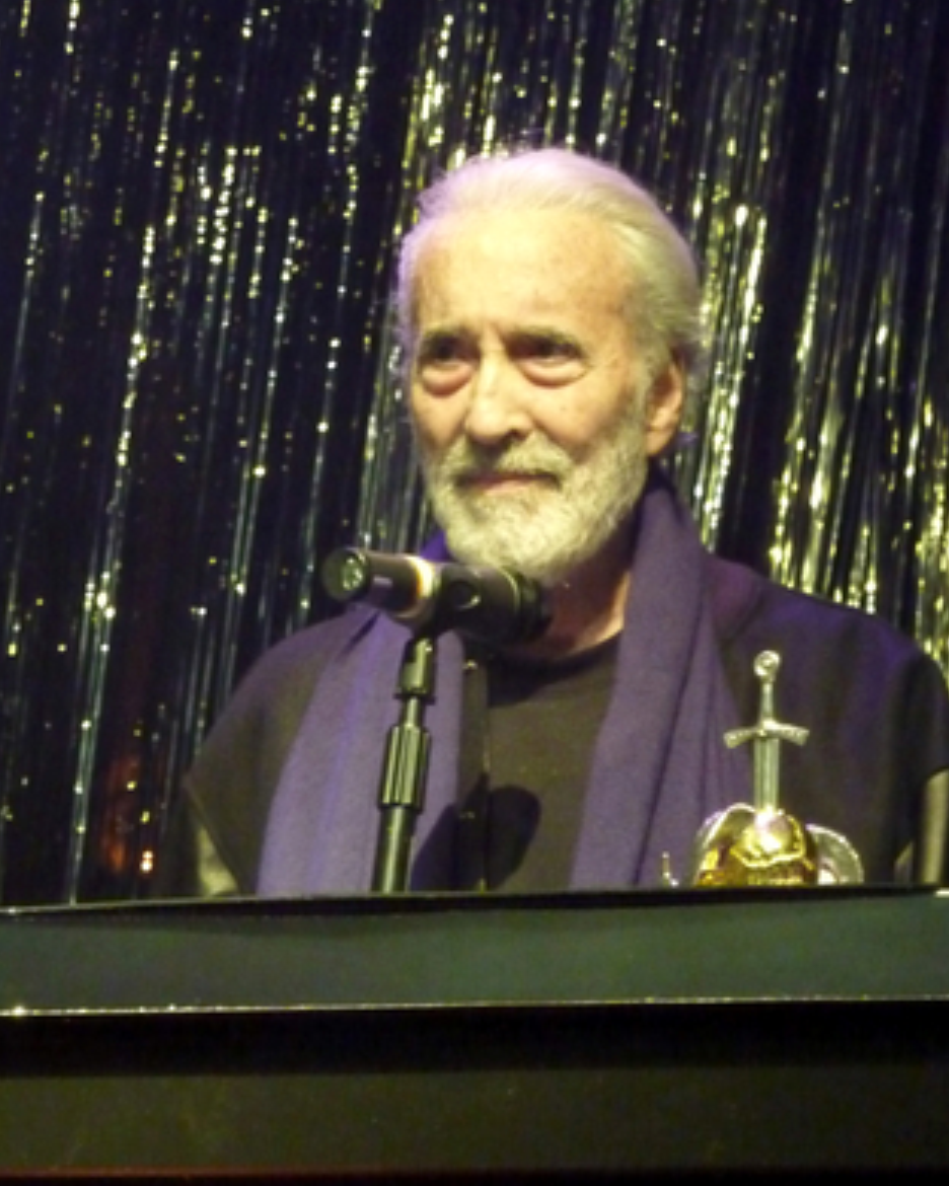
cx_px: 526
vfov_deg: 10.1
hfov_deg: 8.1
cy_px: 593
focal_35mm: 192
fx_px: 6741
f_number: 4.4
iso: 800
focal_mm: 21
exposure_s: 1/100
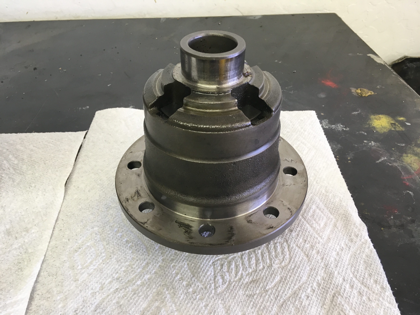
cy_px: 158
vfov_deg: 48.2
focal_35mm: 29
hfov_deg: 61.7
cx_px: 210
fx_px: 352
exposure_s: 1/30
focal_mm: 4.15
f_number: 2.2
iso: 32
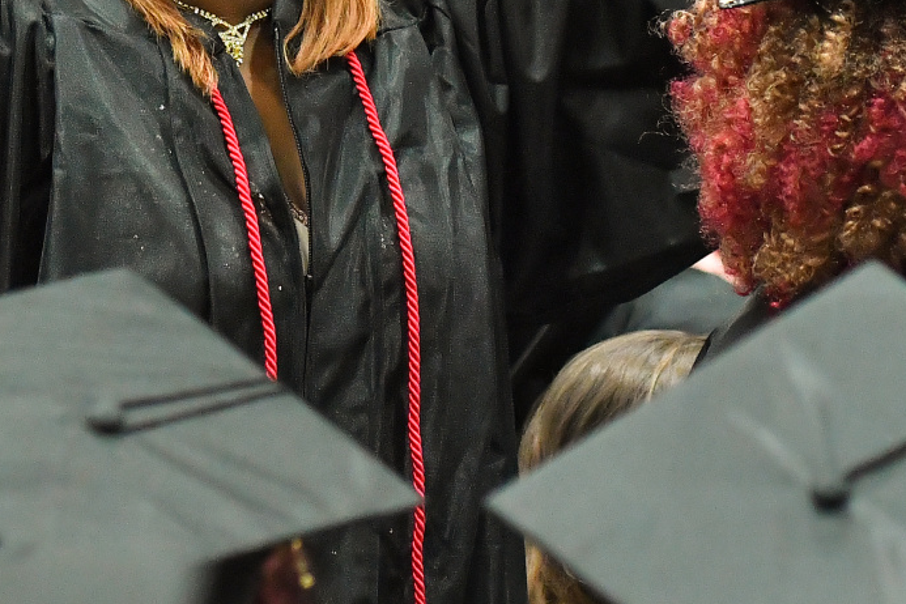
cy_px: 33
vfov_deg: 4.1
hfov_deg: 6.2
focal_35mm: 332
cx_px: 285
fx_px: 8367
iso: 1600
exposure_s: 1/160
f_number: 3.2
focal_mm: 75
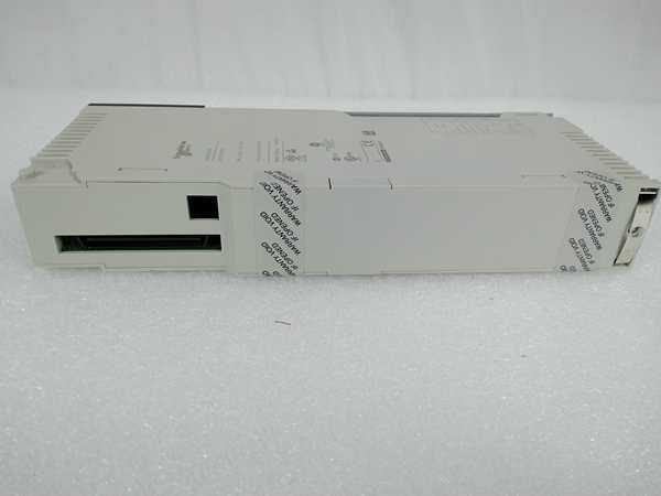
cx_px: 330
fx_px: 496
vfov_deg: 53.1
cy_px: 248
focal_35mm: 26
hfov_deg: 67.3
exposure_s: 1/100
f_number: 2
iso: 106
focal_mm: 3.44
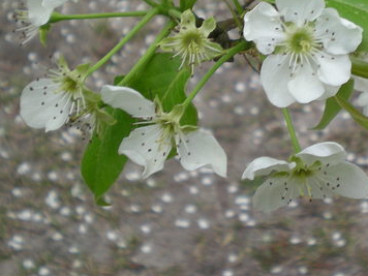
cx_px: 263
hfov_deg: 15.6
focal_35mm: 126
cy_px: 35
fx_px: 1339
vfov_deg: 11.7
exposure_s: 1/110
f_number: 3.9
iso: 50
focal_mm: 9.3
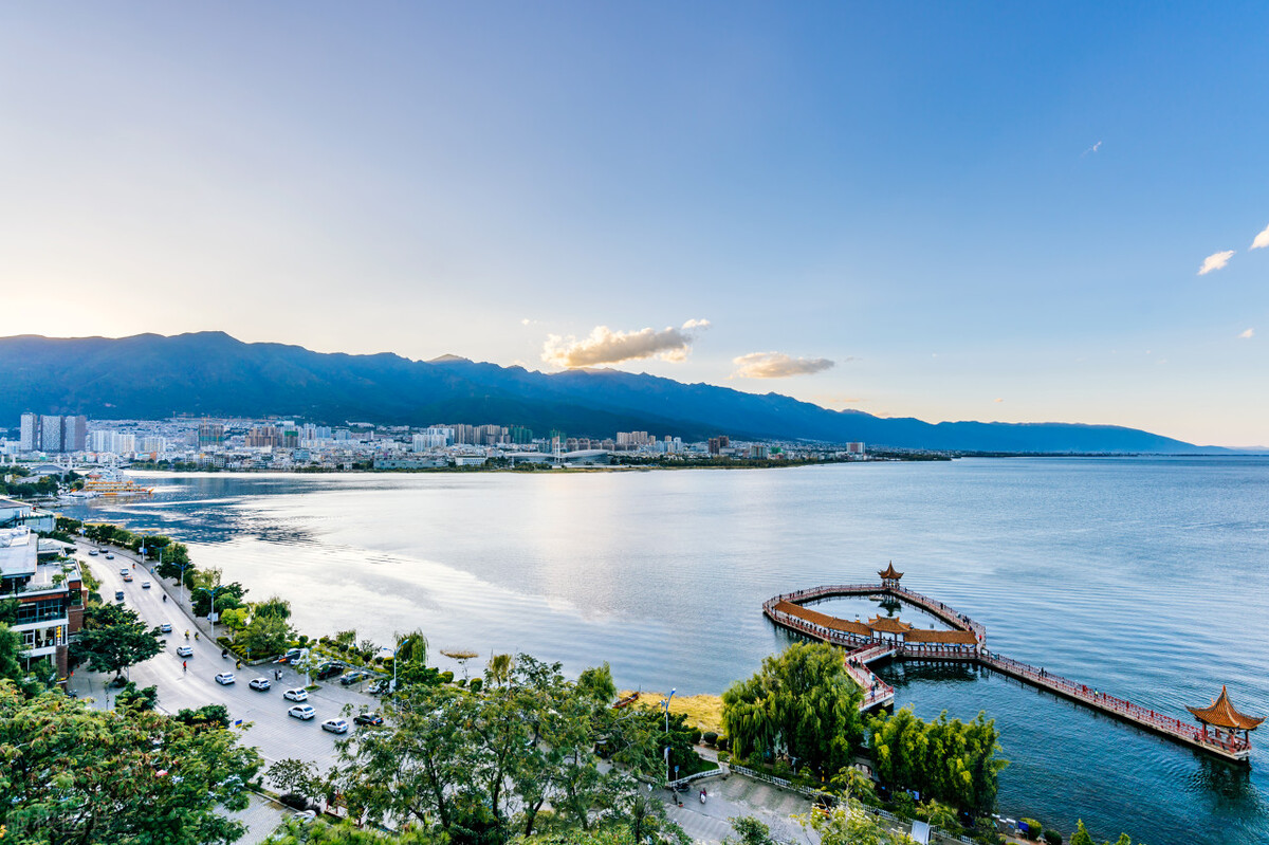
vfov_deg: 73.7
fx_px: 564
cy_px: 422
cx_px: 634
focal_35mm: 16
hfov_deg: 96.8
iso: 100
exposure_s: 1/200
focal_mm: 16
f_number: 7.1
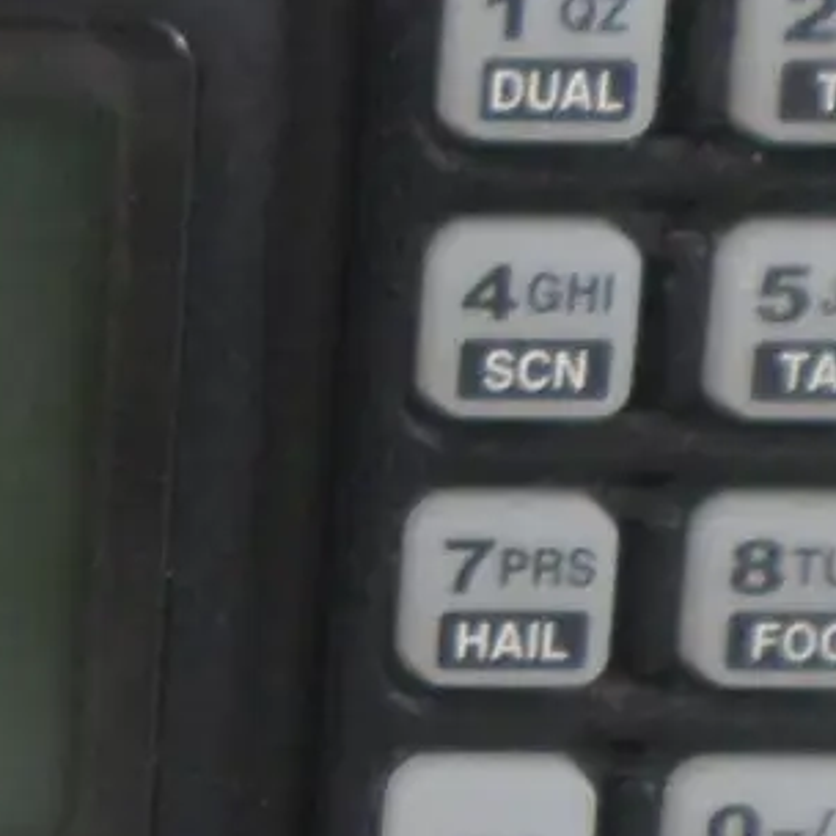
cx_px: -921
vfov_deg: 9.4
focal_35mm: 186
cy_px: 778
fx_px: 5082
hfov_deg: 8.8
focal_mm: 4.5
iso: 100
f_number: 2.5
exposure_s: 1/30
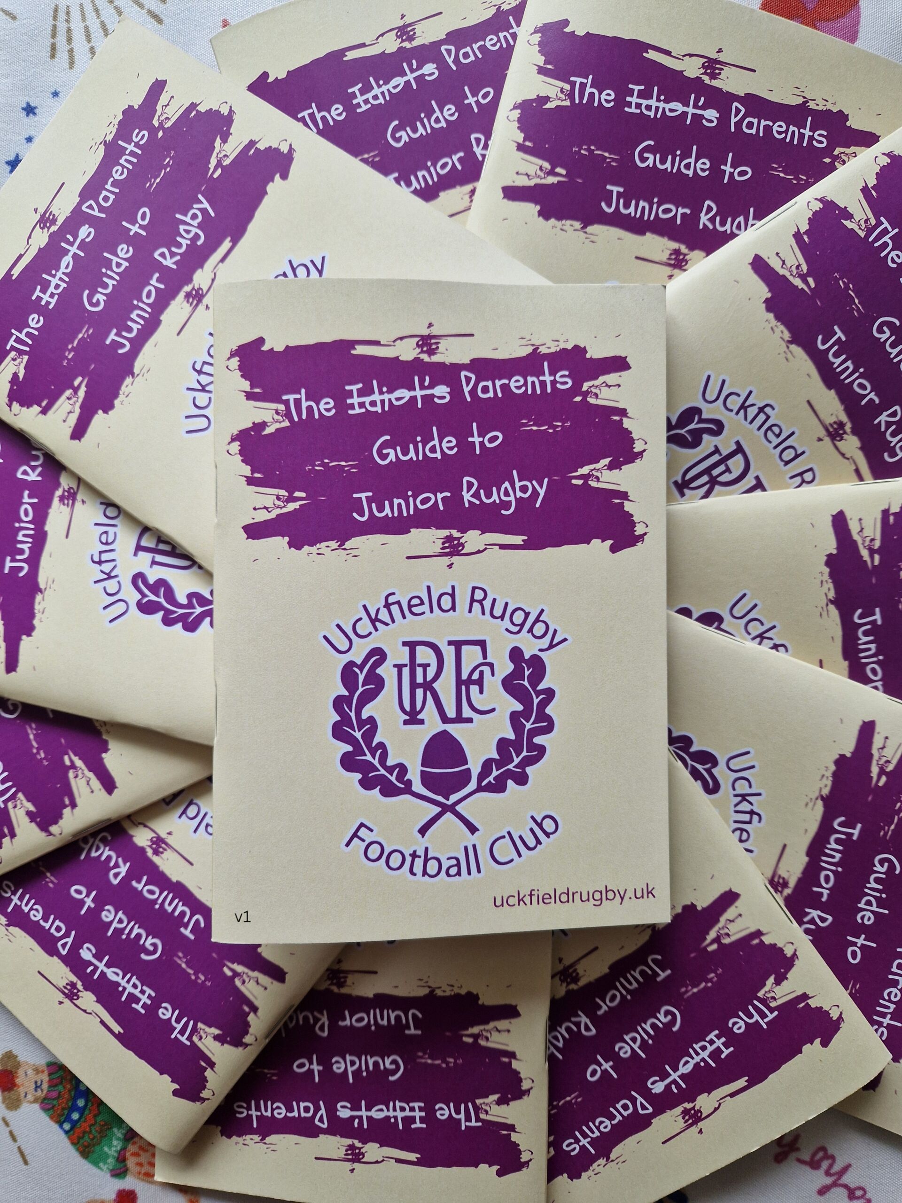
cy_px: 602
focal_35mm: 23
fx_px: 799
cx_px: 451
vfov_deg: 73.9
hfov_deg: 58.9
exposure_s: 1/100
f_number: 1.8
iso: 160
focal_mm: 5.4
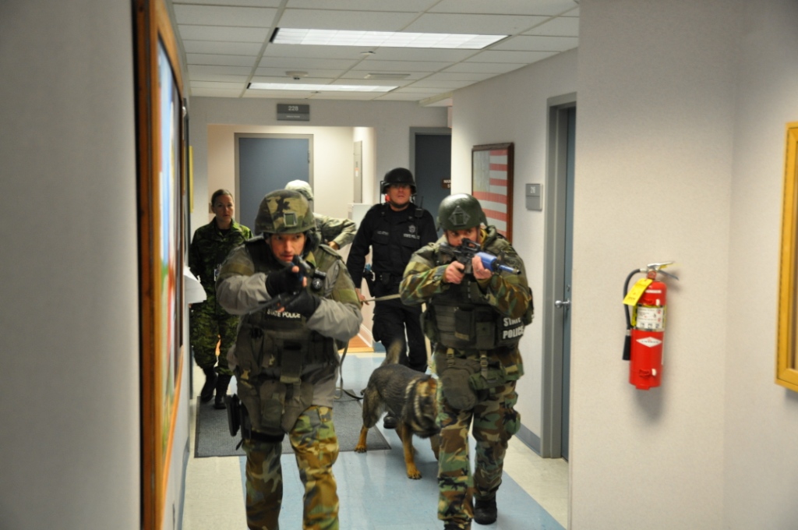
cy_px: 265
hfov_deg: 41.2
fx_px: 1063
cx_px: 399
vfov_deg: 28.0
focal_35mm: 48
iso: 800
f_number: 4.2
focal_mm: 32
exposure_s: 1/40
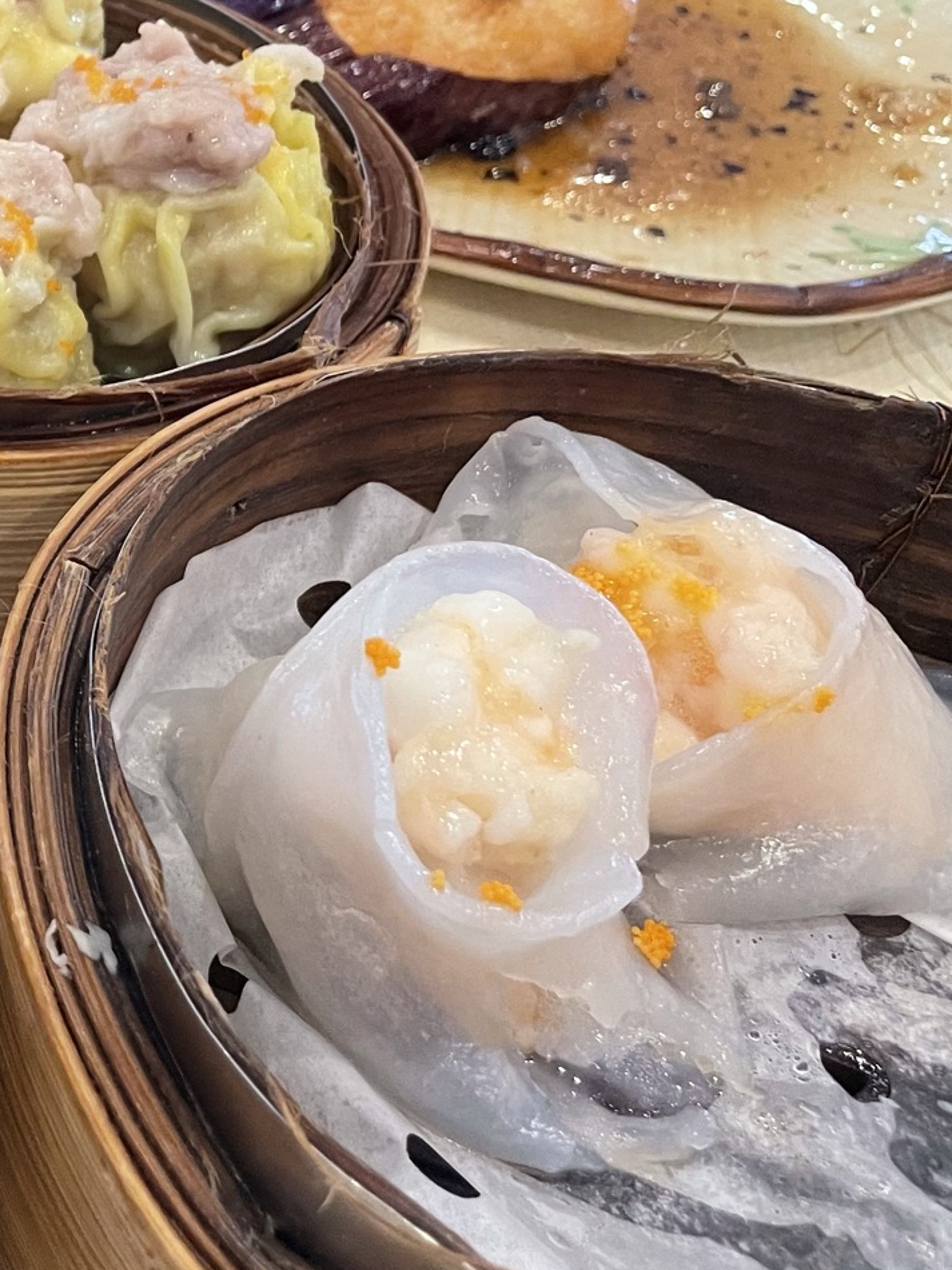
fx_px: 2054
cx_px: -347
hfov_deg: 22.7
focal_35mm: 56
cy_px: 499
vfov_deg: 34.2
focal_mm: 4.2
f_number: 1.6
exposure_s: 1/60
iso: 250
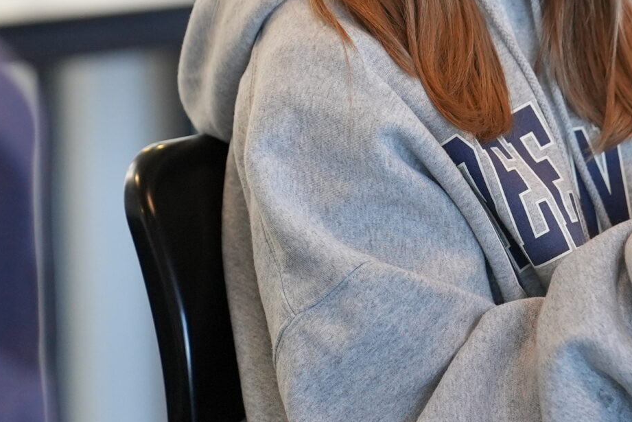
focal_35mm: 556
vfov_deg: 2.5
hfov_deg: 3.7
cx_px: 463
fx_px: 9765
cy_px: 23
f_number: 2.8
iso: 1250
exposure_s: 1/400
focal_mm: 200
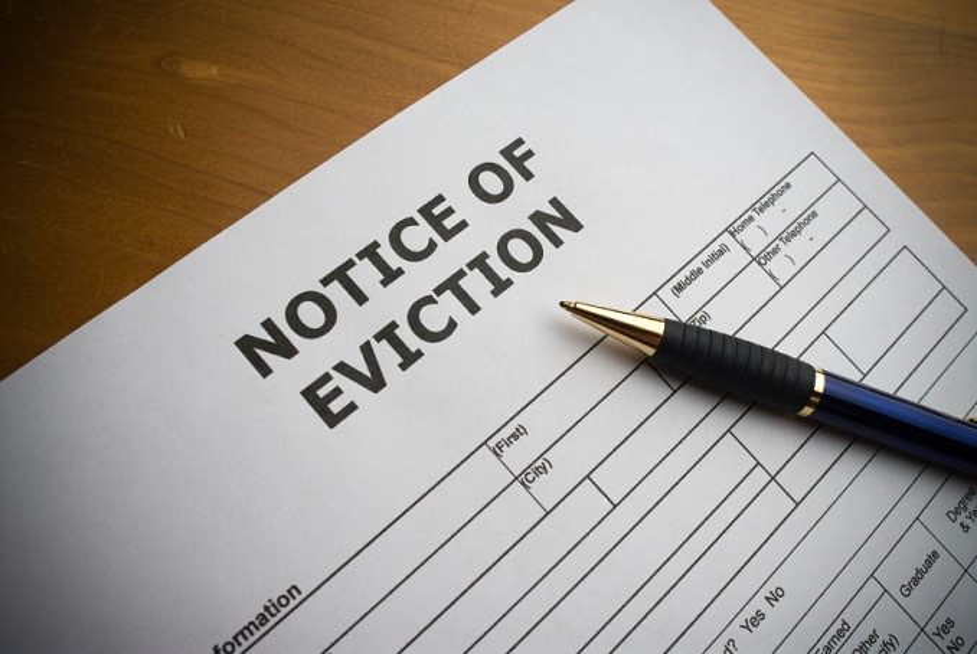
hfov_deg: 61.9
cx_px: 488
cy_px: 327
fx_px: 815
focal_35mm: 30
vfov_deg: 43.7
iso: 100
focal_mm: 20
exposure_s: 1/60
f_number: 8
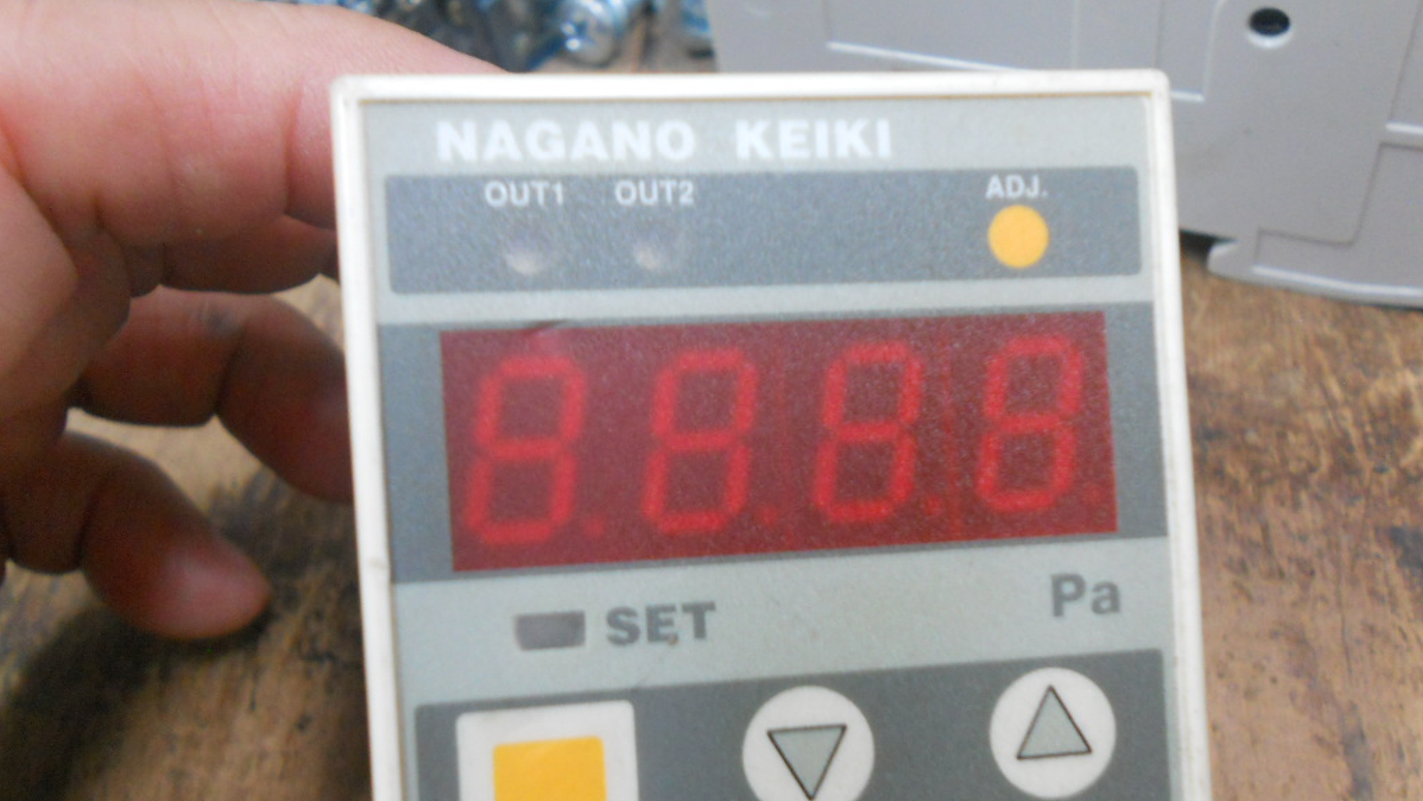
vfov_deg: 33.6
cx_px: 712
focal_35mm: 35
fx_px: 1321
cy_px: 498
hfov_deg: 56.6
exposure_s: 1/10
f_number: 3.5
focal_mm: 5.8
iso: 400
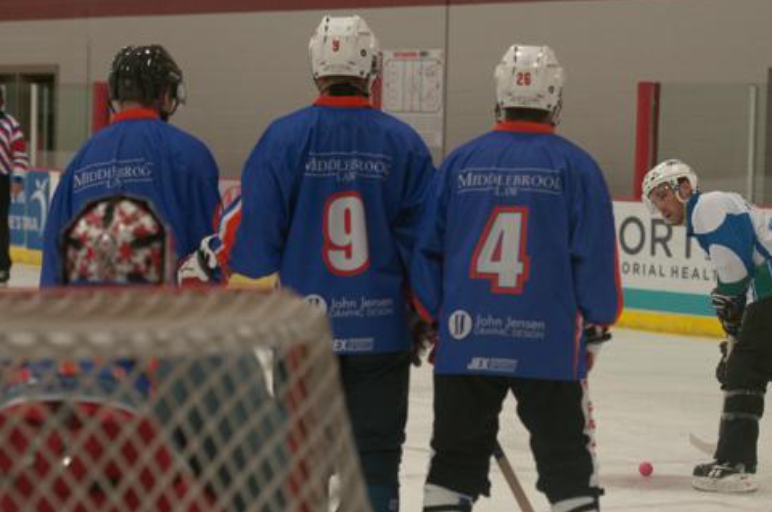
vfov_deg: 9.7
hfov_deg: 14.6
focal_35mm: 141
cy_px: 289
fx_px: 3018
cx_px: 413
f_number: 3.2
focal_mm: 82
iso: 500
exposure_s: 1/320
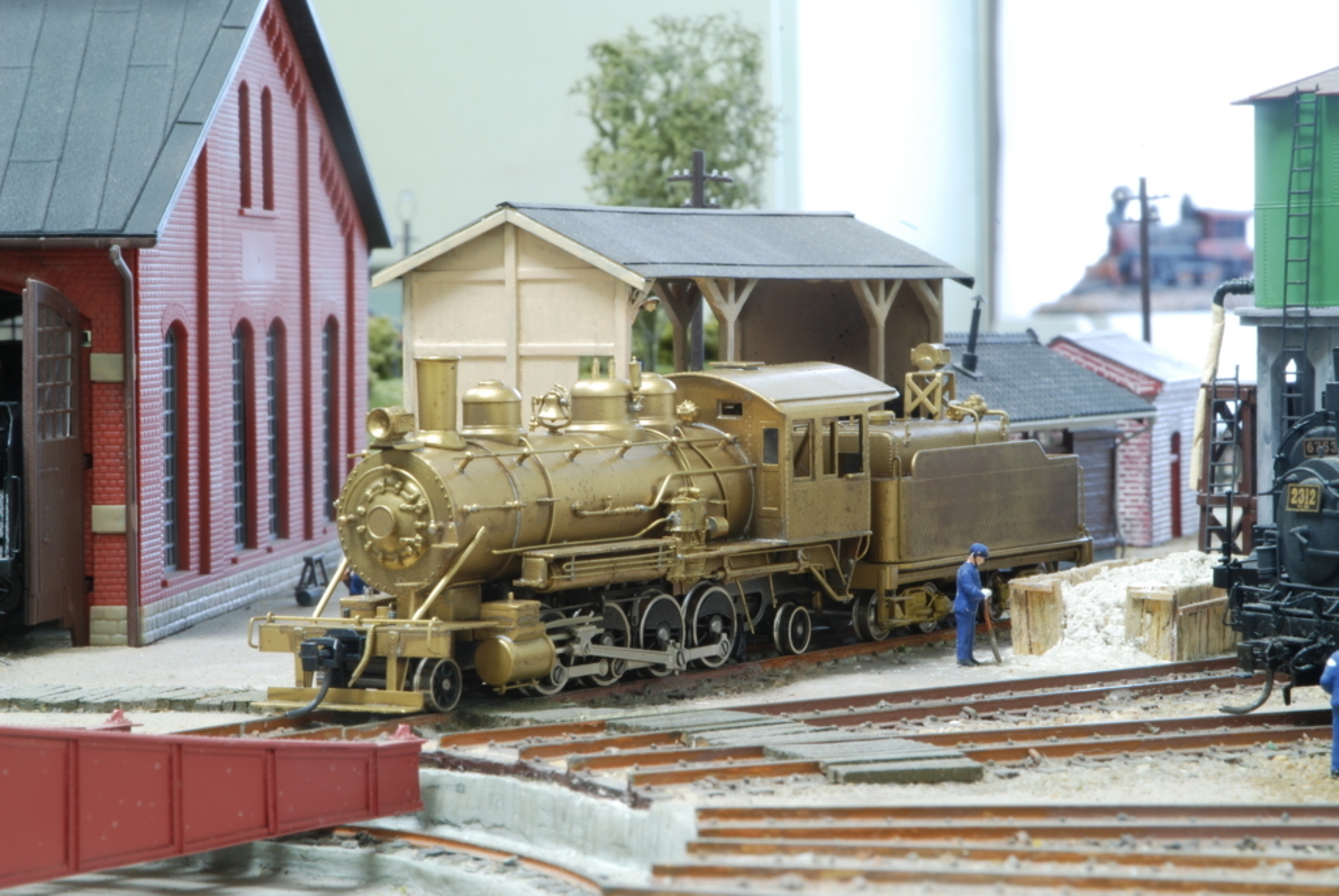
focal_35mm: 128
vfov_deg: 10.8
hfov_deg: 16.1
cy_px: 448
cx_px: 670
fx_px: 4747
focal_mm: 85
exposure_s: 20
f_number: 29
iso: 100
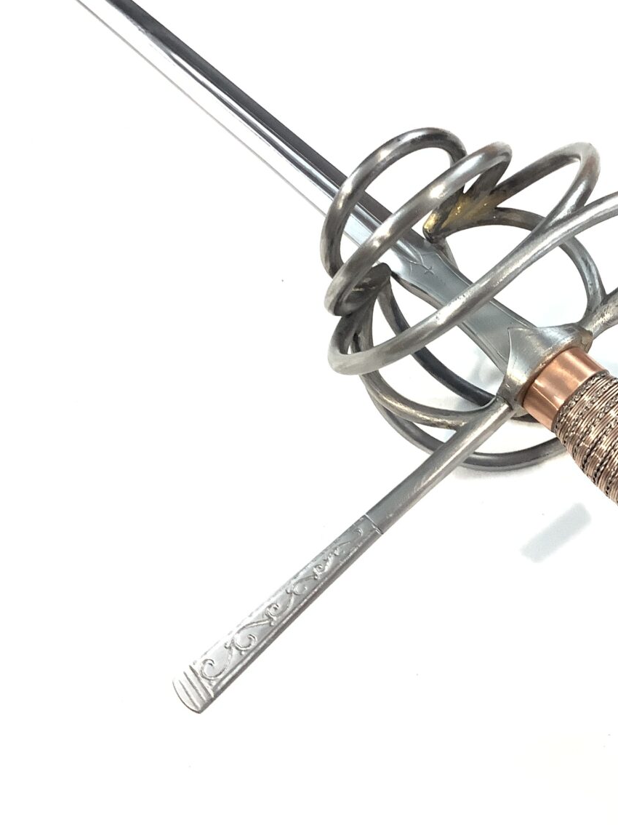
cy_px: 418
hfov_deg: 32.7
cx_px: 549
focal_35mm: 42
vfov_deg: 44.8
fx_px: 1000
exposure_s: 1/60
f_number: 2.4
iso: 250
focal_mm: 3.3
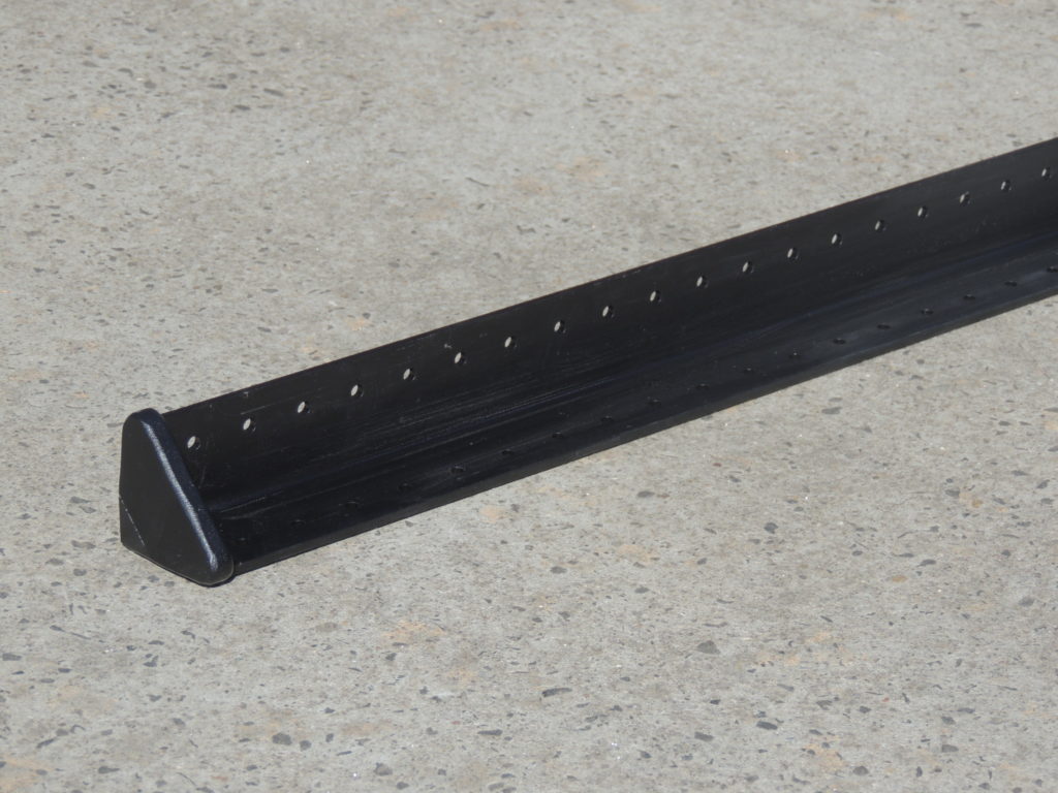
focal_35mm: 135
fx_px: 4126
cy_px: 396
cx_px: 529
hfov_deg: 14.6
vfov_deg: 11.0
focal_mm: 24
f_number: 4.3
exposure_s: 1/640
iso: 100
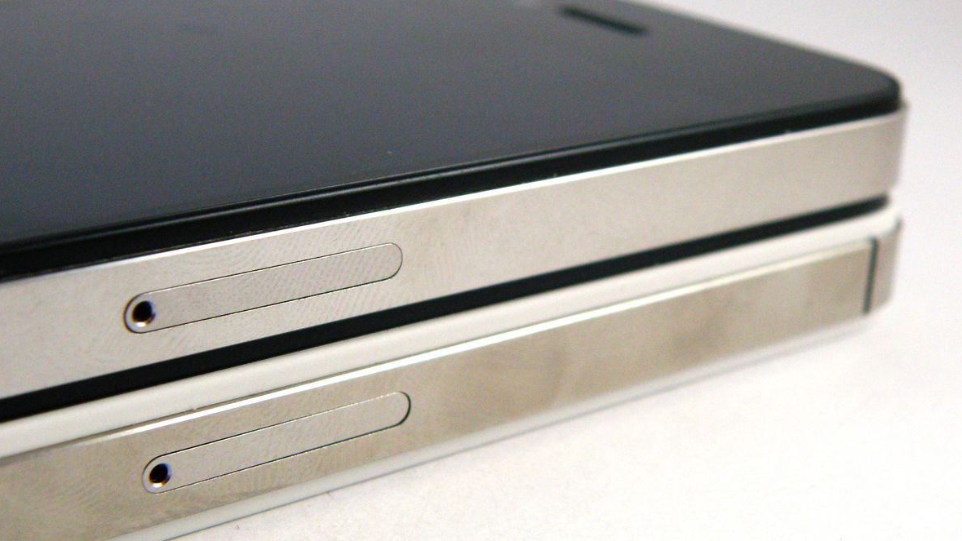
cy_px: 308
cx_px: 474
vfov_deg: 19.7
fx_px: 1556
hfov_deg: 34.4
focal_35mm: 61
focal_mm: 9.77
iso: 200
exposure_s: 1/160
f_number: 4.5
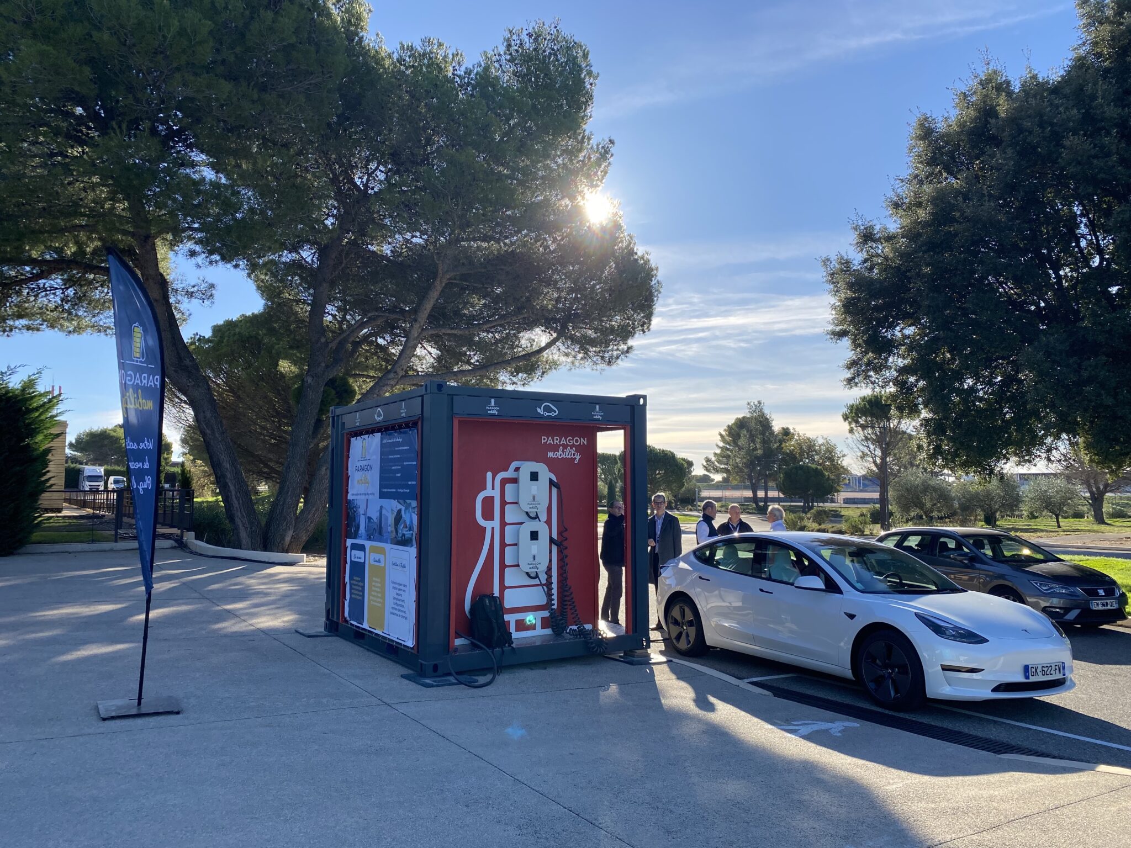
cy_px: 424
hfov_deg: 67.3
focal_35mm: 26
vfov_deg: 53.1
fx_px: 849
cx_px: 566
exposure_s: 1/1961
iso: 32
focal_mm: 4.25
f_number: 1.8
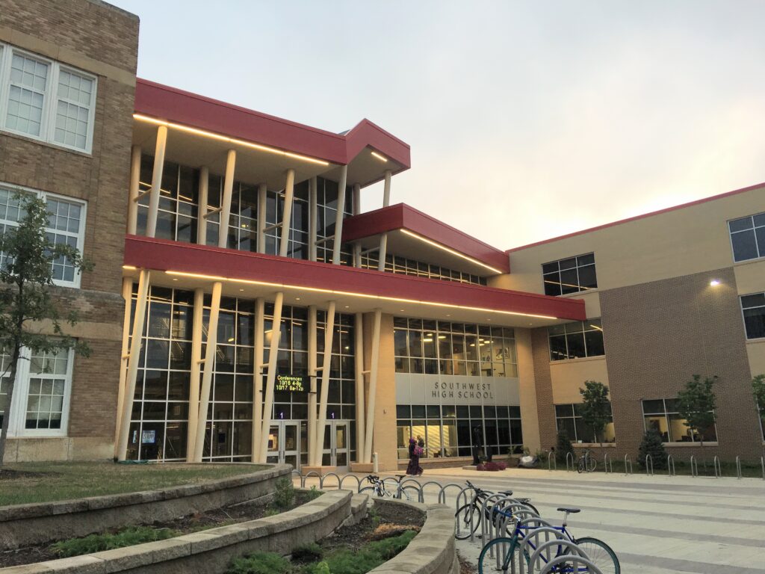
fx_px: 641
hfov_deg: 61.7
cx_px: 382
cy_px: 287
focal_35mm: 29
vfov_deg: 48.2
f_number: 2.2
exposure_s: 1/60
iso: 25
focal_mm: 4.15
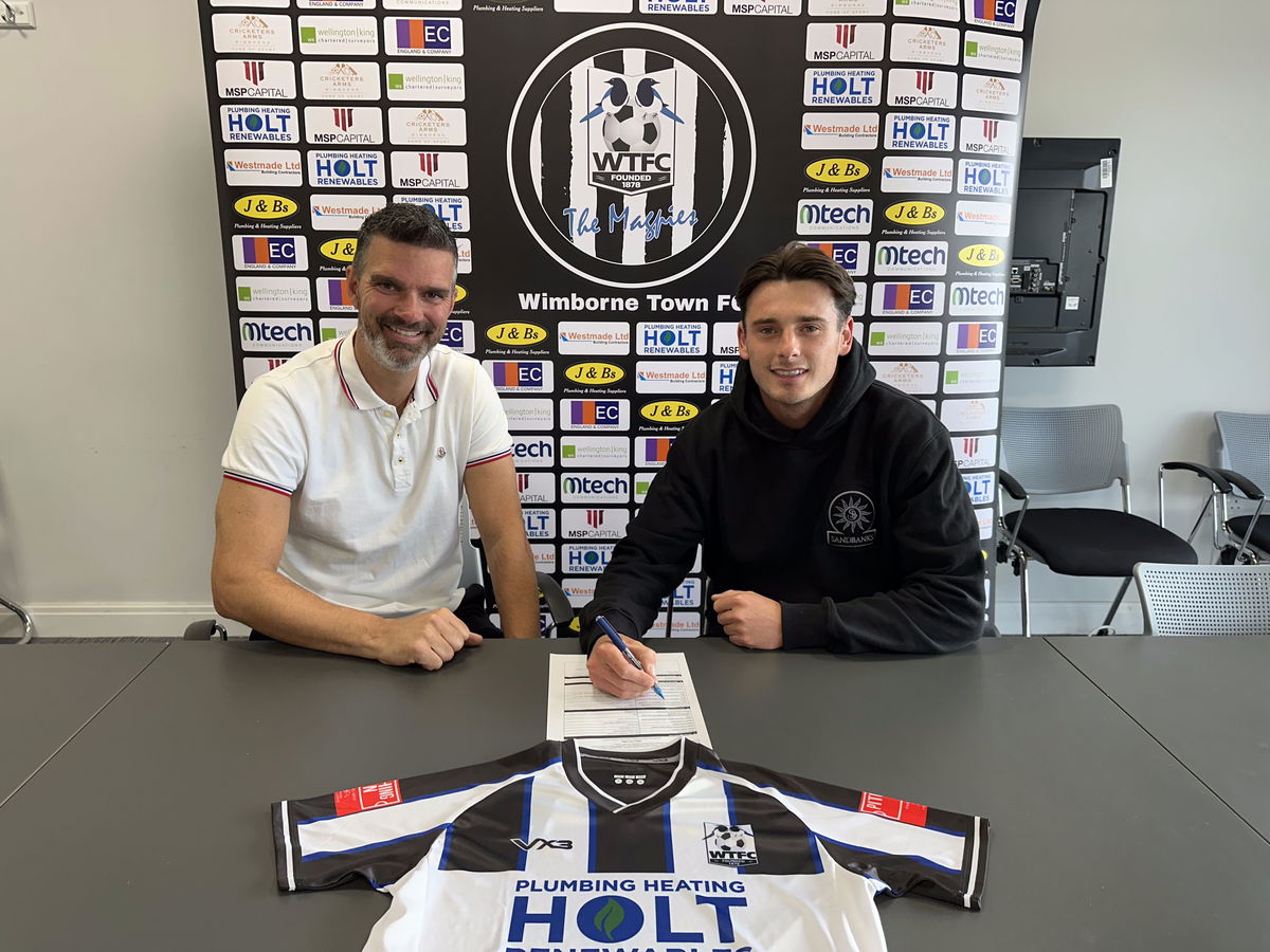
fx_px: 881
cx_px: 635
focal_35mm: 24
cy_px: 476
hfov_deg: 71.6
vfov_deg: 56.8
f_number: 1.78
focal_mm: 6.86
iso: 125
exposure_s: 1/100
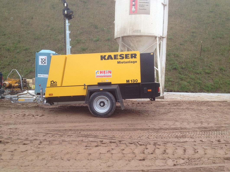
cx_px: 115
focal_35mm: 35
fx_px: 233
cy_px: 86
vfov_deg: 40.7
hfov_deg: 52.6
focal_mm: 4.28
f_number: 2.4
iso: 50
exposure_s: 1/241
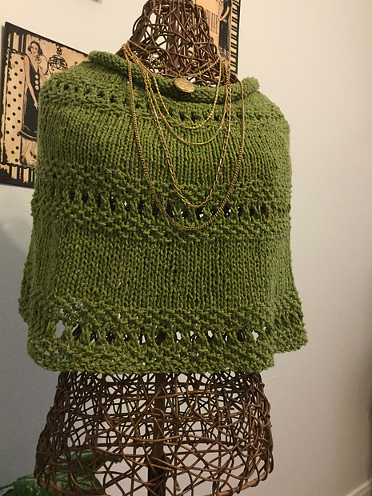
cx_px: 182
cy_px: 246
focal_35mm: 32
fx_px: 459
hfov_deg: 44.2
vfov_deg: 56.8
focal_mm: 3.3
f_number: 2.4
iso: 200
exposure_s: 1/24
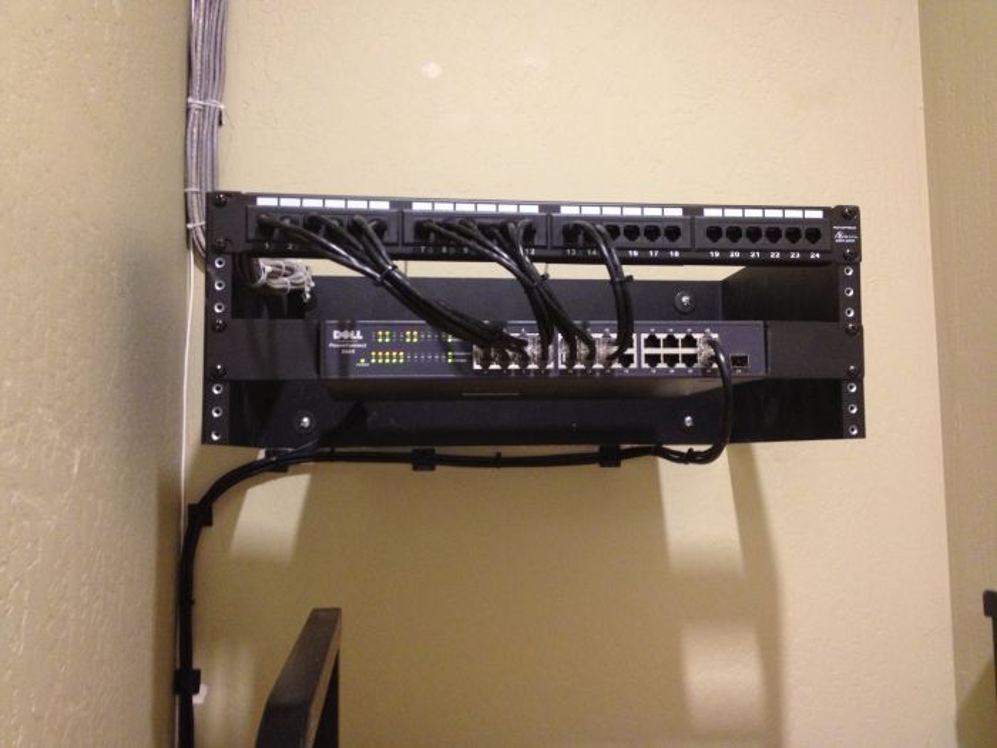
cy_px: 374
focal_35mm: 35
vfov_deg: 40.7
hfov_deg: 52.6
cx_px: 498
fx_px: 1008
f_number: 2.4
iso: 320
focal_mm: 4.28
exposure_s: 1/20
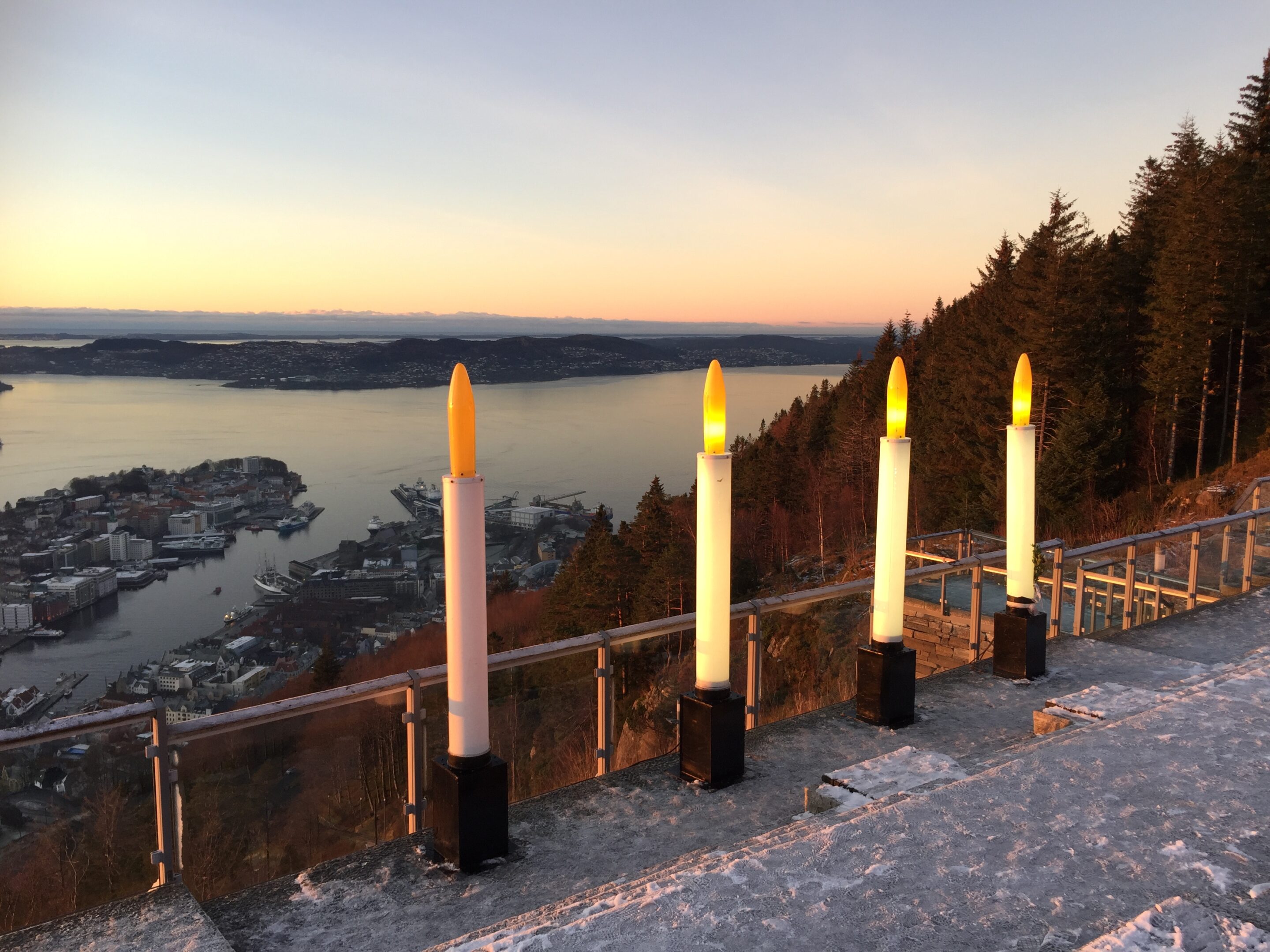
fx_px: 1064
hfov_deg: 61.7
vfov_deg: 48.2
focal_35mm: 29
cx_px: 635
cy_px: 476
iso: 32
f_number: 2.2
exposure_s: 1/119
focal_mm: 4.15
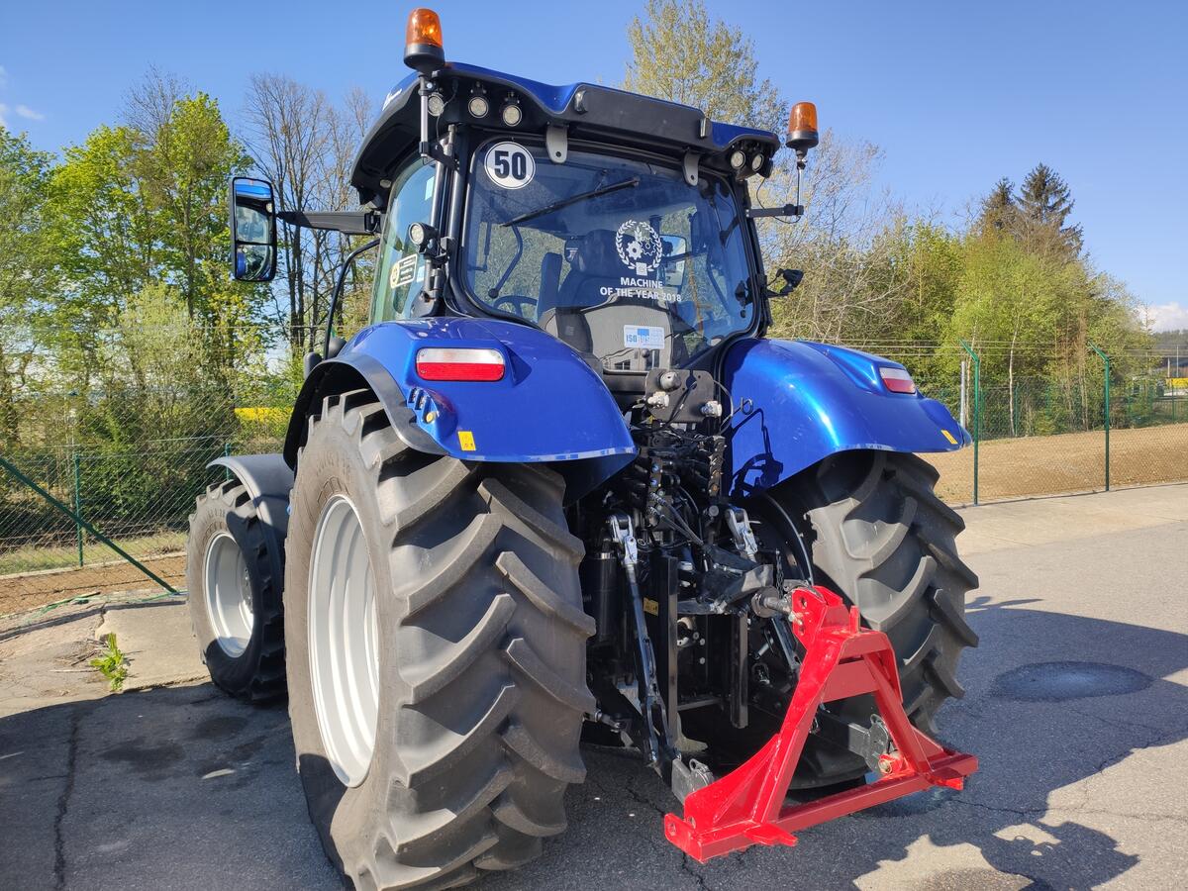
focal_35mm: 27
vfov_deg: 51.4
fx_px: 927
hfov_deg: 65.3
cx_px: 594
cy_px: 446
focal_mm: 4.75
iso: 112
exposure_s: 1/1415
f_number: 1.75
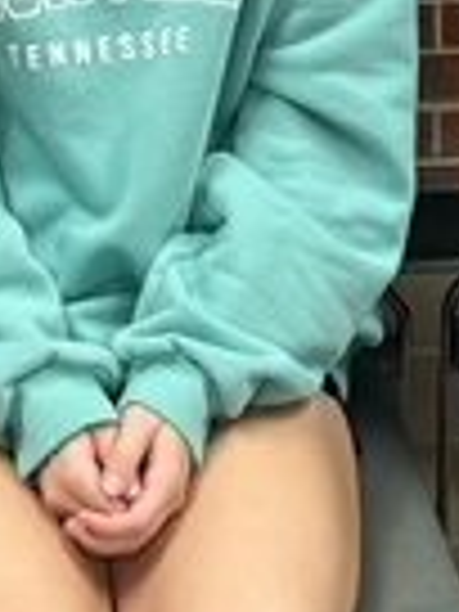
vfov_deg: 12.3
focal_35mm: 153
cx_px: 112
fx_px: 2705
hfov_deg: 9.7
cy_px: -302
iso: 80
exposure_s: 1/60
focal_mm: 5.7
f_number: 1.5
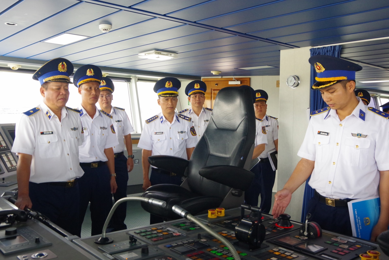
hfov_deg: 53.1
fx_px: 389
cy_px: 130
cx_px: 194
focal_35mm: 36
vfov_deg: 36.9
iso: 3200
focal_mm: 24
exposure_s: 1/125
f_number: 10
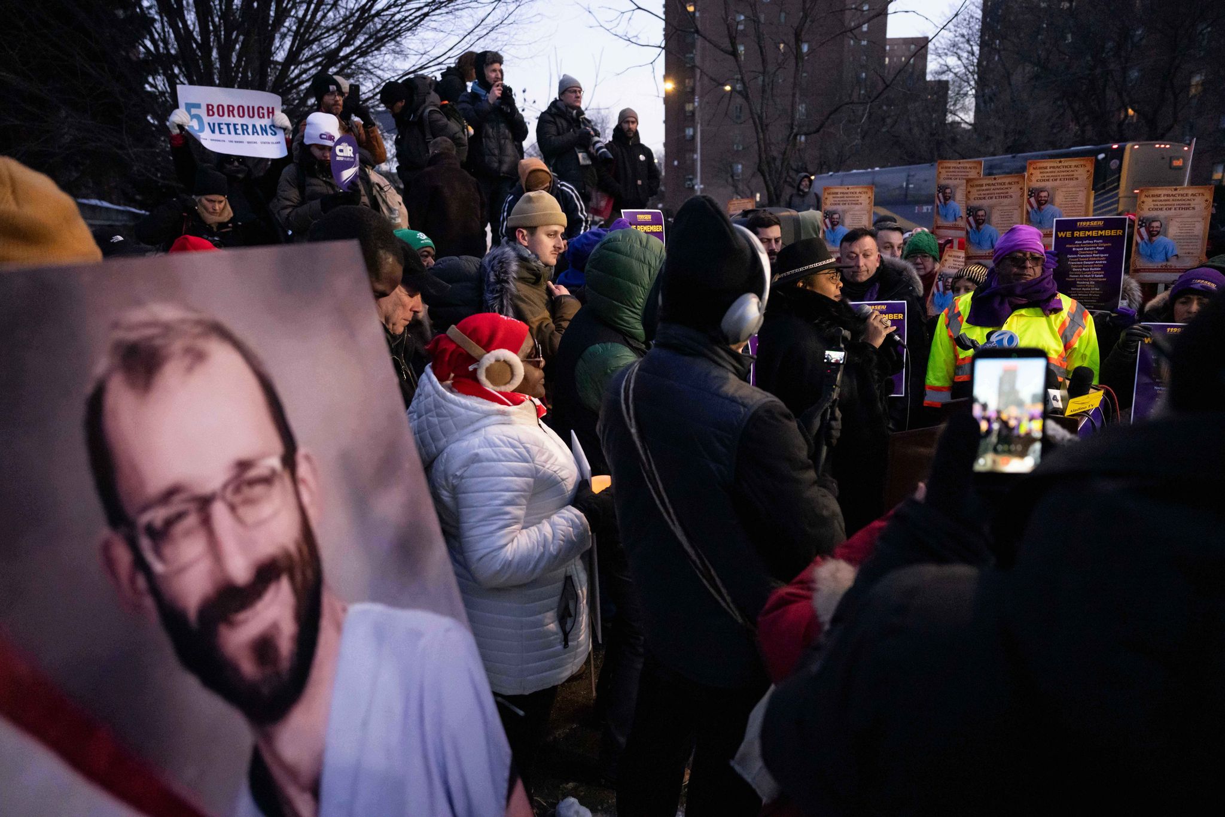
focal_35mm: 24
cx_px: 612
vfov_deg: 53.1
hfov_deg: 73.7
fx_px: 817
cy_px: 408
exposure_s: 1/500
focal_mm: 24
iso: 6400
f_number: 2.8
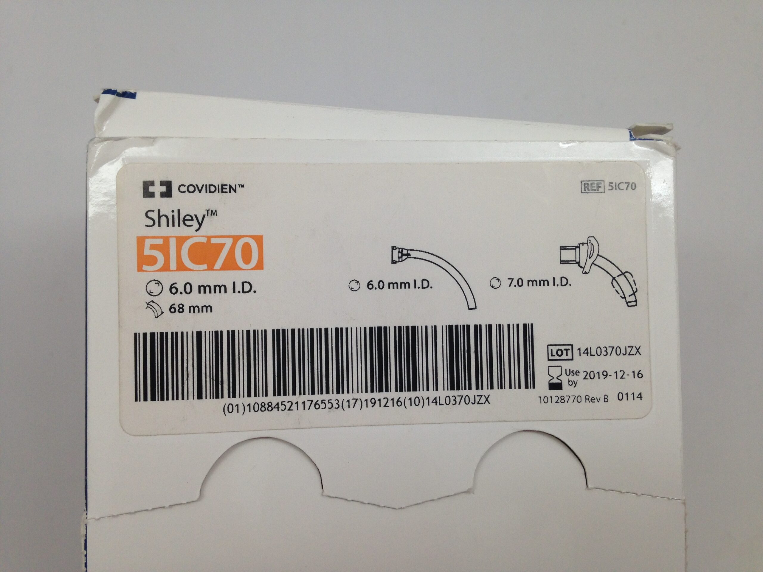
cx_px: 382
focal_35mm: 33
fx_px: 727
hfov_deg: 55.4
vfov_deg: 42.9
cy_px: 286
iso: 64
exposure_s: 1/120
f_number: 2.4
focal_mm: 4.12
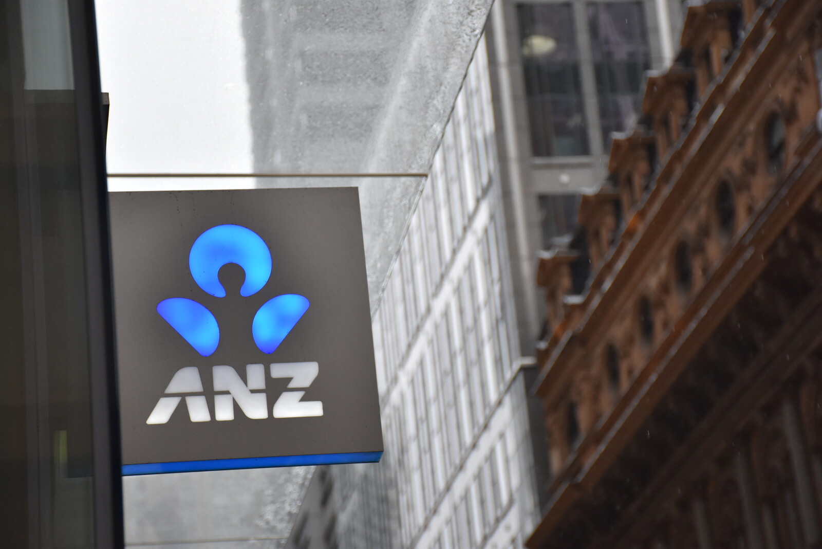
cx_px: 411
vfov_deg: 13.1
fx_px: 2398
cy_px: 274
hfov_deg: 19.4
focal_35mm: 105
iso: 800
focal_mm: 70
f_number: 5.6
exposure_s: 1/500
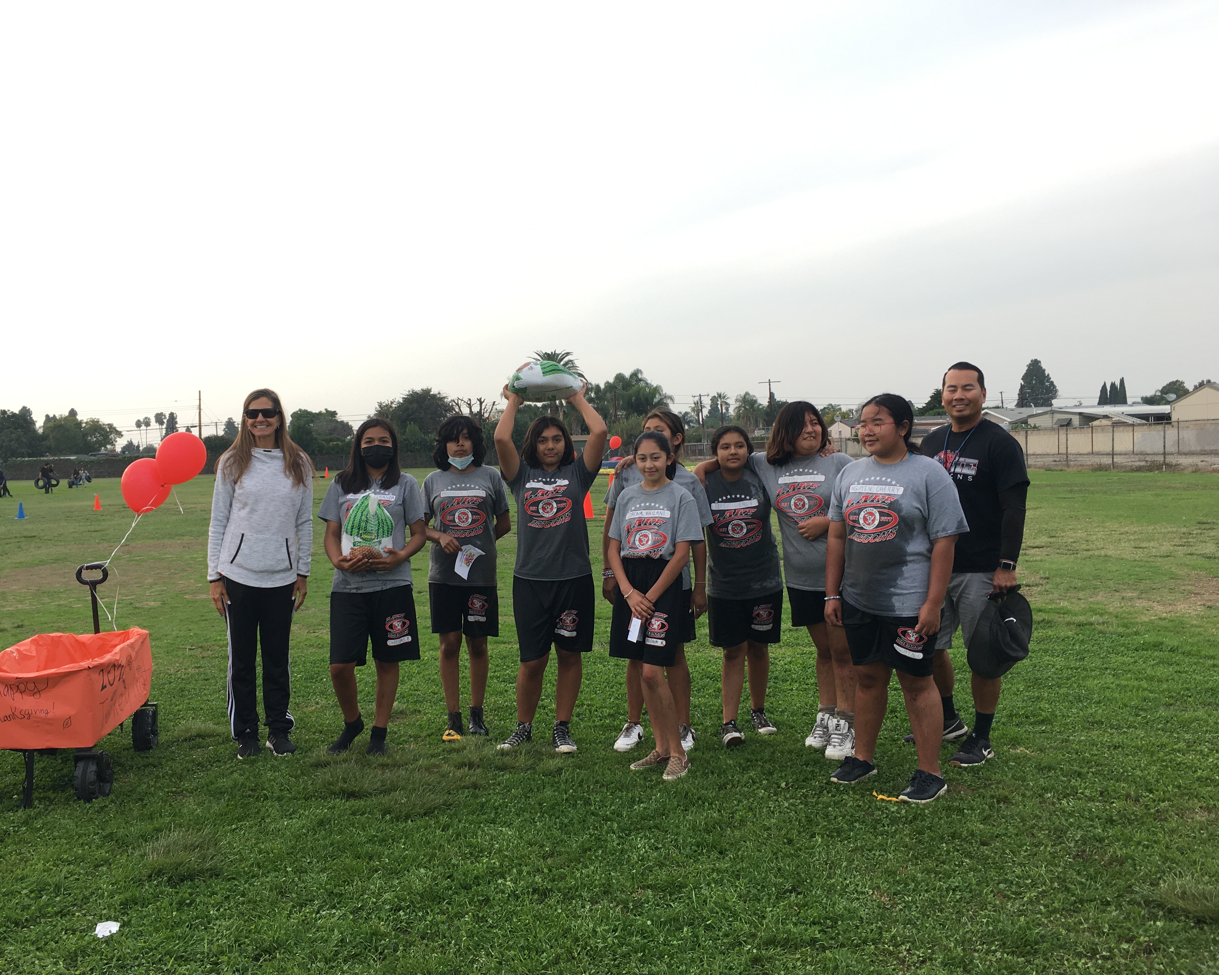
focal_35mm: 31
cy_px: 498
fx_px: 1118
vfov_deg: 47.1
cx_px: 560
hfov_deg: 57.1
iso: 25
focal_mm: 4.15
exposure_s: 1/339
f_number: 2.2
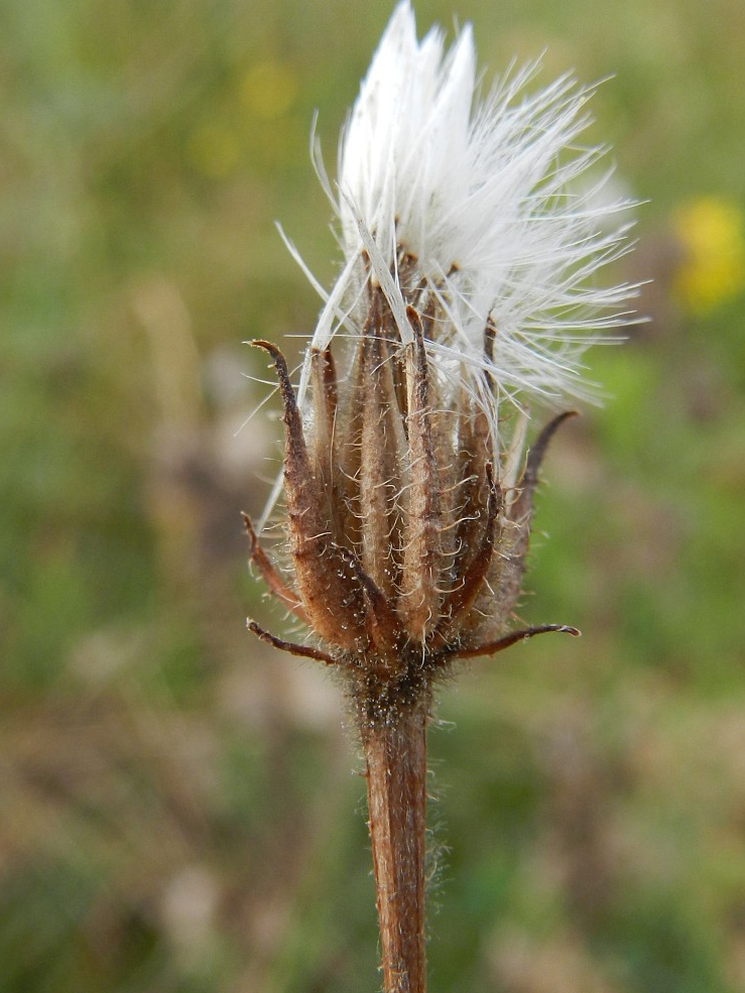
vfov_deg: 47.8
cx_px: 379
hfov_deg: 36.8
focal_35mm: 39
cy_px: 436
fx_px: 1119
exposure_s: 1/400
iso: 160
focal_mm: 5.6
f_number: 3.7
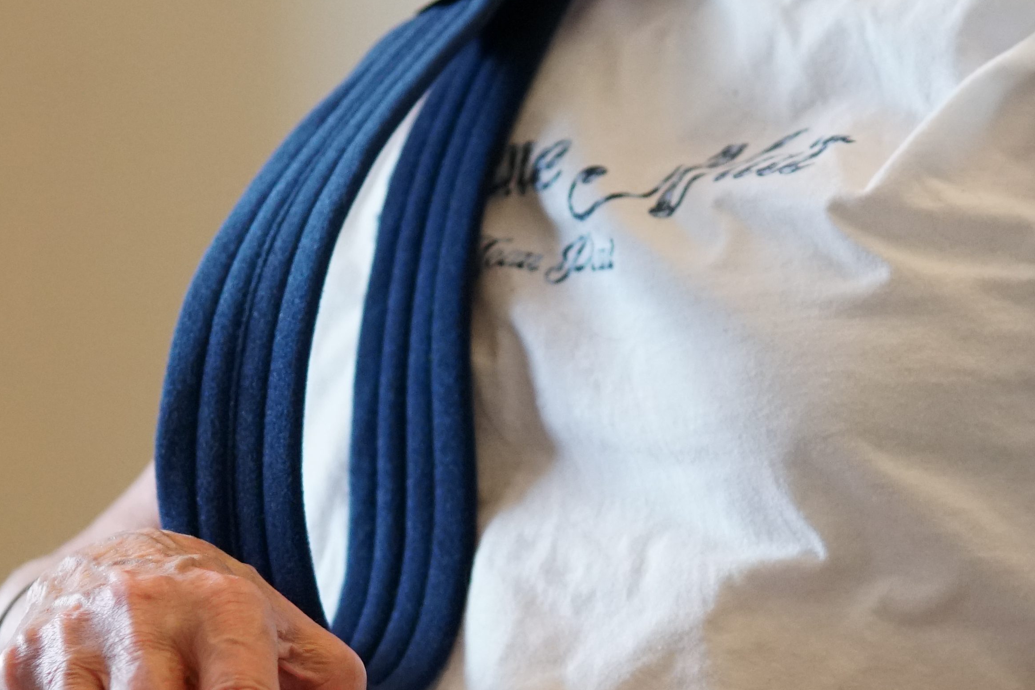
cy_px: 557
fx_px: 3335
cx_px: 619
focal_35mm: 116
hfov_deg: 17.6
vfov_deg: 11.8
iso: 1600
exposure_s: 1/160
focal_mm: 30
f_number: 2.2
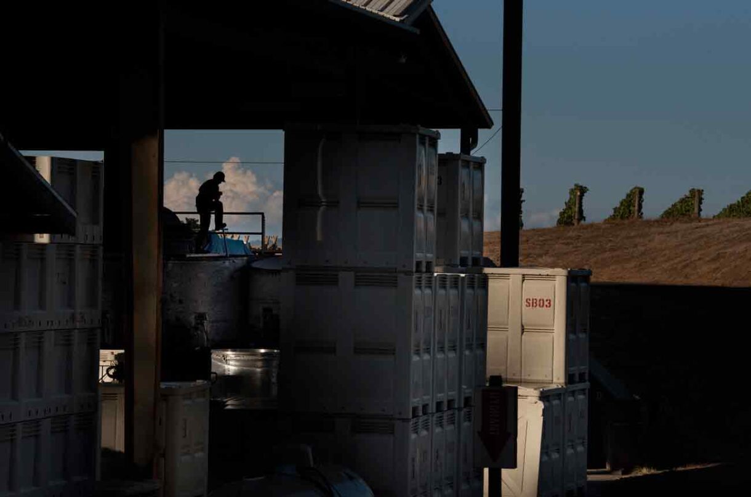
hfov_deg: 15.2
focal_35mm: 135
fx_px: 2809
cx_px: 376
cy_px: 248
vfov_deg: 10.1
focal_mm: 135
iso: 800
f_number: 10
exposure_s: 1/4000
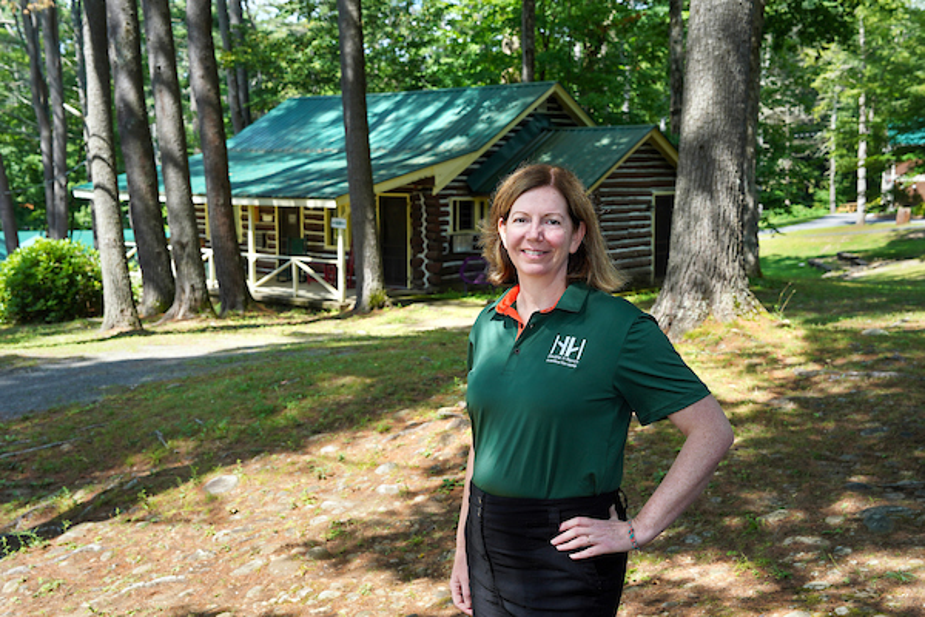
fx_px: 1079
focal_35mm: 42
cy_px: 308
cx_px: 462
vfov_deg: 31.9
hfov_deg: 46.4
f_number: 6.3
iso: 200
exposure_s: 1/250
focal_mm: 42
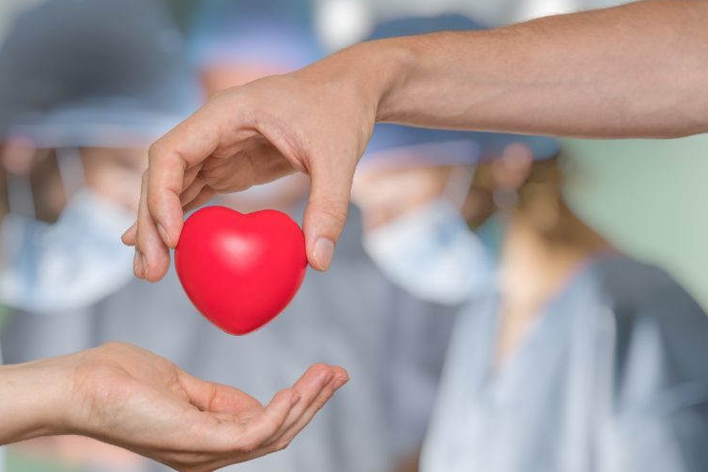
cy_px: 245
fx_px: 1220
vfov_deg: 21.9
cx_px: 240
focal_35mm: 62
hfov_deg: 32.1
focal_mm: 30
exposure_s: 1/200
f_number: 8
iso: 100
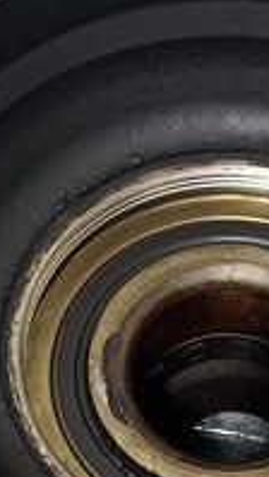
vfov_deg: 18.3
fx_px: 1445
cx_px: 231
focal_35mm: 114
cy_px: 475
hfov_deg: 10.6
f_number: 1.5
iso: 500
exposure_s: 1/40
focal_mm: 5.7
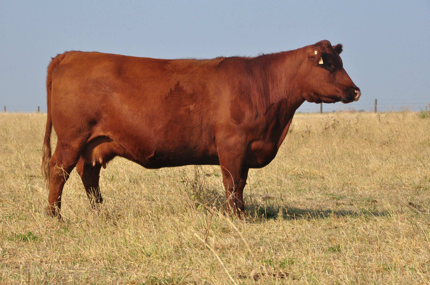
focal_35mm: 147
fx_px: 1754
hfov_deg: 14.0
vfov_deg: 9.3
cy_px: 142
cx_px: 215
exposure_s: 1/1000
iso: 1000
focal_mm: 98
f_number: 13
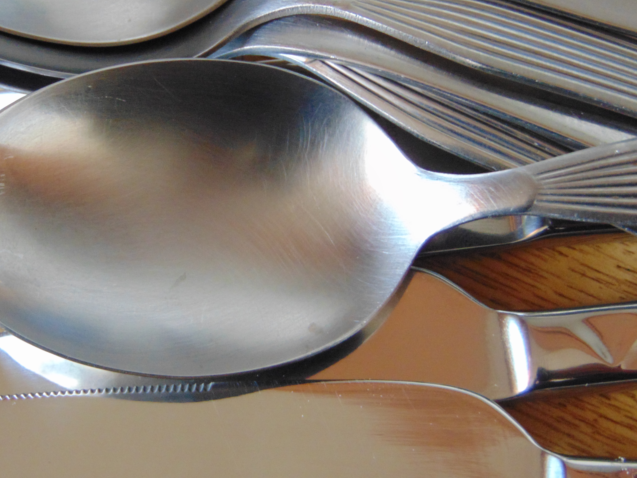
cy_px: 221
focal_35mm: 125
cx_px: 271
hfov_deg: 15.8
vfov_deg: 11.9
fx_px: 2300
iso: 400
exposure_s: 1/25
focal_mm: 19.4
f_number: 3.9
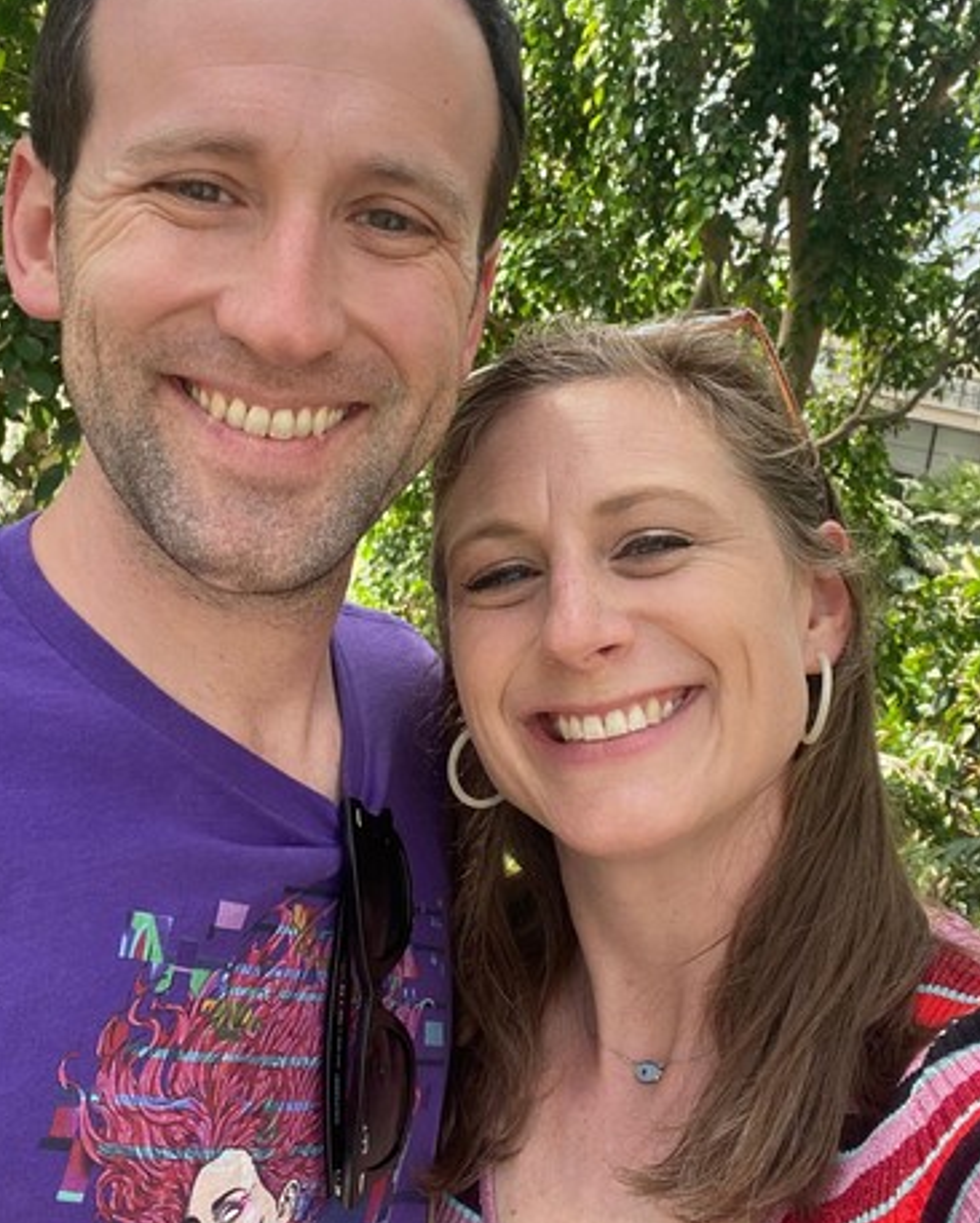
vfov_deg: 44.7
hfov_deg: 36.5
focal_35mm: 41
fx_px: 1485
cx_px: 477
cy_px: 538
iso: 40
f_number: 2.2
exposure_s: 1/122
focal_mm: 2.71
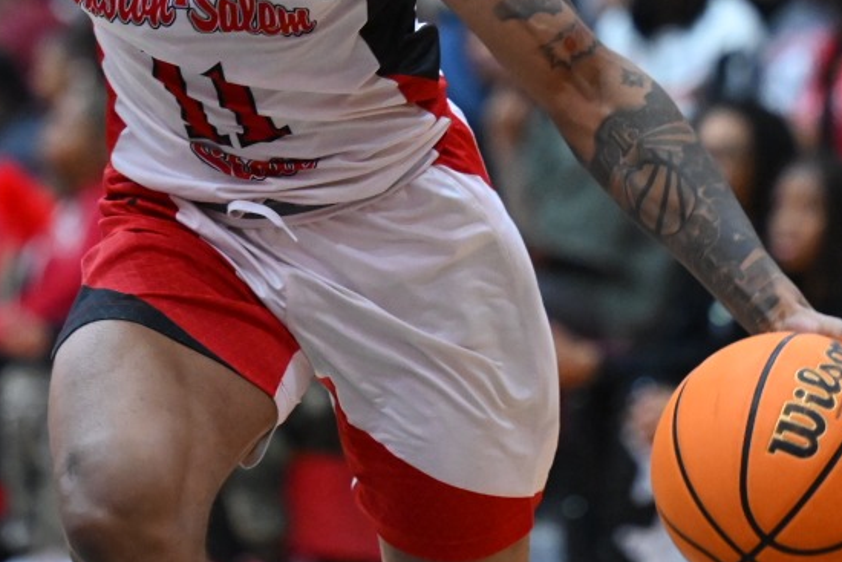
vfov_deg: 3.3
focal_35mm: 412
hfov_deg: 5.0
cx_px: 305
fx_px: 9638
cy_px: -17
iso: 6400
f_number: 2.8
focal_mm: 140
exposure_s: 1/1000
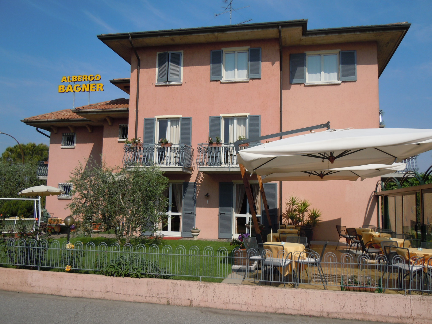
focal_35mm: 30
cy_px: 162
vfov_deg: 46.8
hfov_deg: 60.0
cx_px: 216
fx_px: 374
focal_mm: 5.4
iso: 100
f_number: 7
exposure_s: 1/500
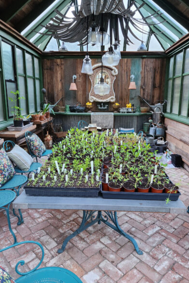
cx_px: 93
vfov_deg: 69.3
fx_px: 205
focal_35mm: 26
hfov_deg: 49.6
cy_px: 132
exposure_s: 1/120
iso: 640
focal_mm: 5.4
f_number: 1.8
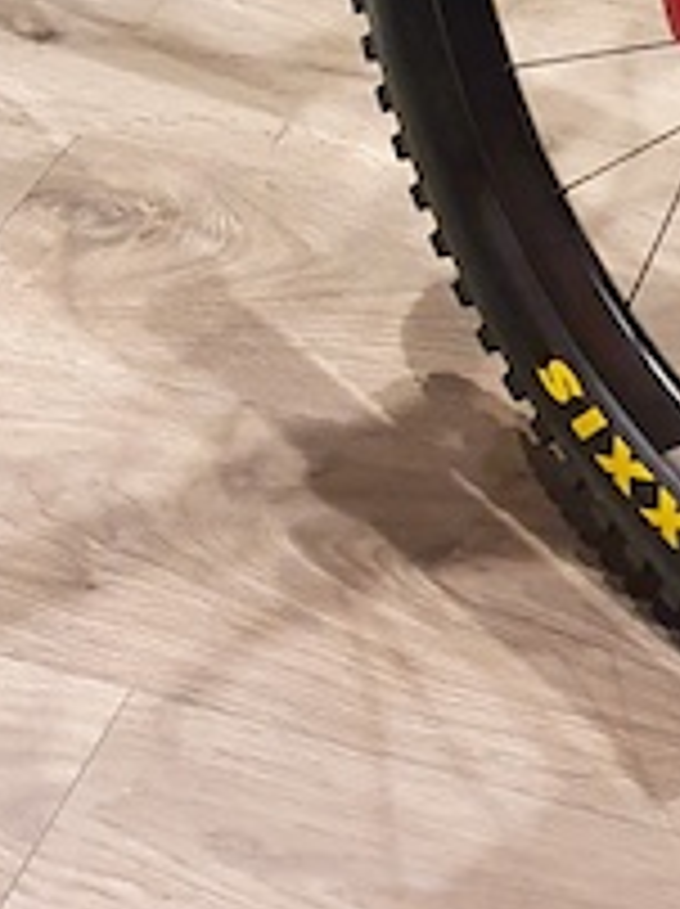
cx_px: 464
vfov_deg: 15.9
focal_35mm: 103
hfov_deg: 14.3
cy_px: -778
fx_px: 2704
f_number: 1.5
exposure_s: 1/50
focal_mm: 4.32
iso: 500
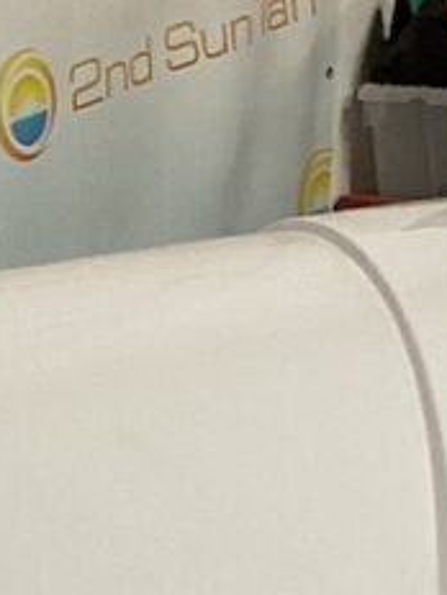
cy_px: 964
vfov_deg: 9.3
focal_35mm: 205
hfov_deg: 7.2
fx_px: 3530
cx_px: 236
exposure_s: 1/60
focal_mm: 3.3
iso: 160
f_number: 2.4
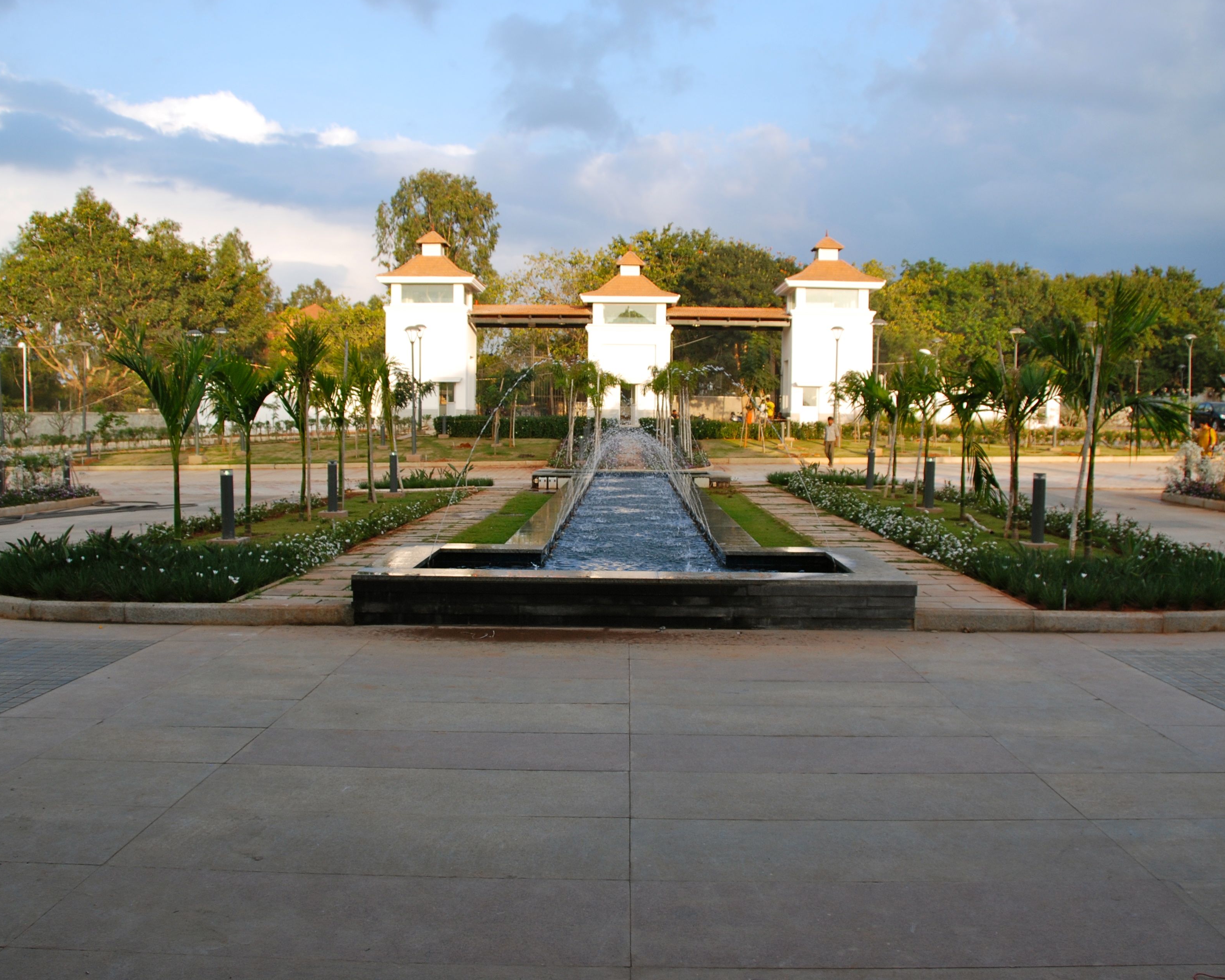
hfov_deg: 57.2
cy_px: 480
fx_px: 1124
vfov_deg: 47.1
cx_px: 622
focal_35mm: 31
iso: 140
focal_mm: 18
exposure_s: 1/125
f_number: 5.6
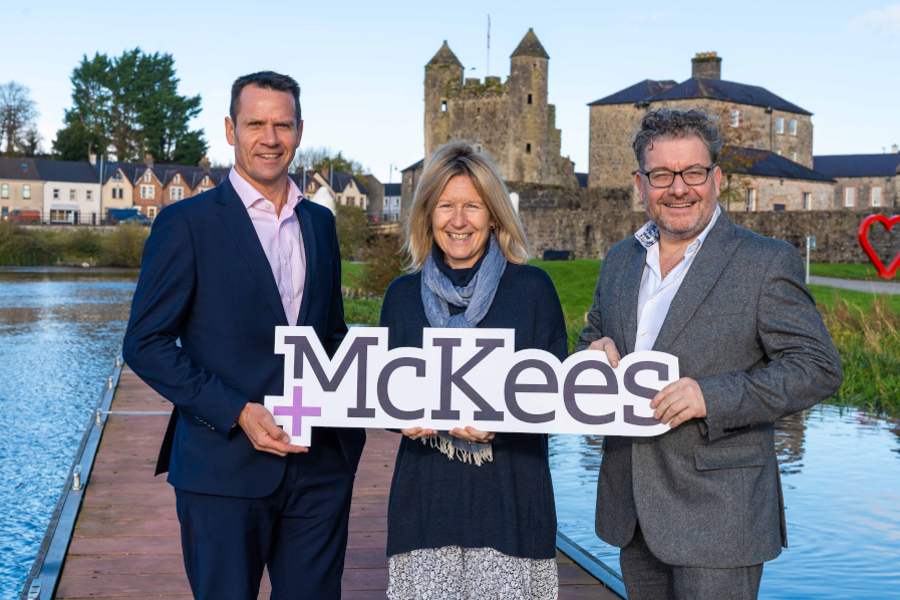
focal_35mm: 58
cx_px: 471
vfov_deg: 23.4
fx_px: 1450
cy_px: 302
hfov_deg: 34.5
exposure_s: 1/640
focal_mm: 52
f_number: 8
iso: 400
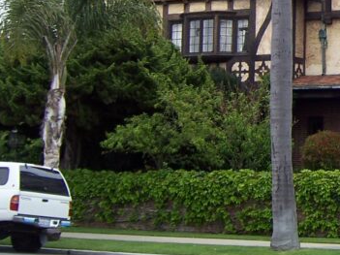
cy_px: -17
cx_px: 417
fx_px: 1031
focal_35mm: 105
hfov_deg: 17.7
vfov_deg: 13.8
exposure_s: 1/400
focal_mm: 6.2
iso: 80
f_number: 2.8
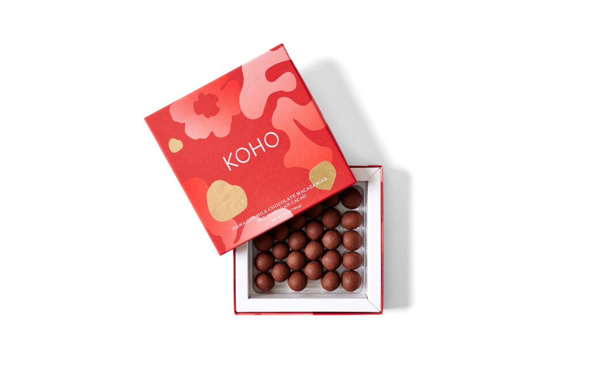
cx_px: 295
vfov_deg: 26.4
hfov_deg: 38.9
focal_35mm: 51
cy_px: 196
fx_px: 835
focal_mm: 51
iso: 500
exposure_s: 1/125
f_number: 5
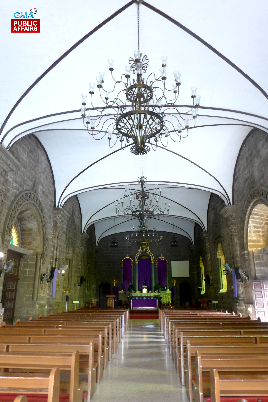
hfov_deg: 49.6
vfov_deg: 69.4
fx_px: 290
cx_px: 134
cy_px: 201
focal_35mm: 26
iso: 400
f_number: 3.2
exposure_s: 1/15
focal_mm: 5.1
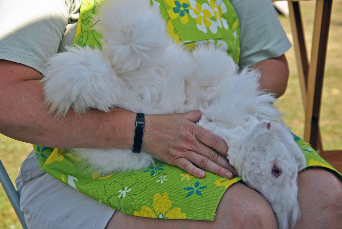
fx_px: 970
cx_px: 171
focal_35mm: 102
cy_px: 114
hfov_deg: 20.0
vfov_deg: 13.5
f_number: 5.6
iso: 200
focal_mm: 68
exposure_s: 1/500
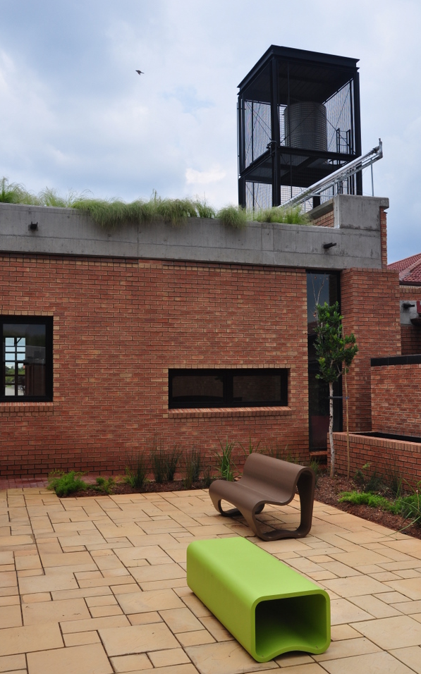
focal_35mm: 36
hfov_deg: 35.3
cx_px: 209
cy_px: 354
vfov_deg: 54.0
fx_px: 661
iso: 200
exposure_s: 1/320
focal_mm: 22
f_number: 9
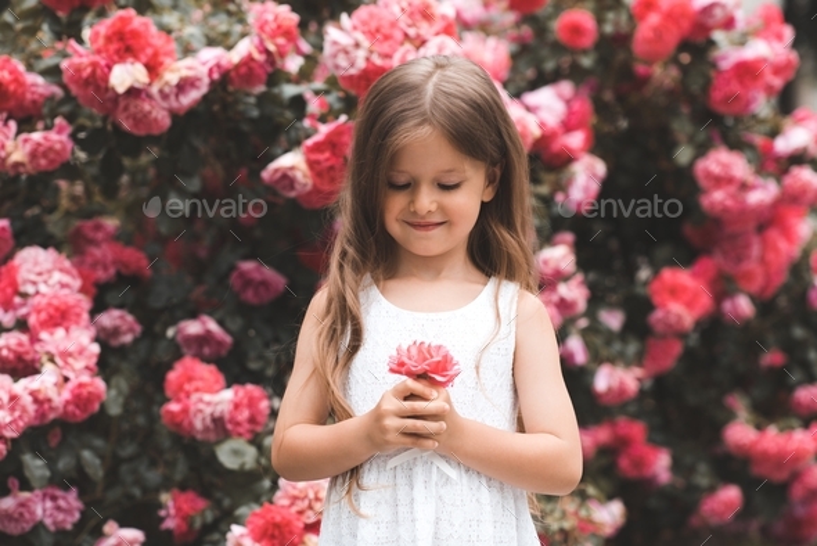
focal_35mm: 85
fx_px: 1930
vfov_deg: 16.1
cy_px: 273
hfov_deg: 23.9
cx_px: 408
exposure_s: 1/200
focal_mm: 85
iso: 320
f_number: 2.8
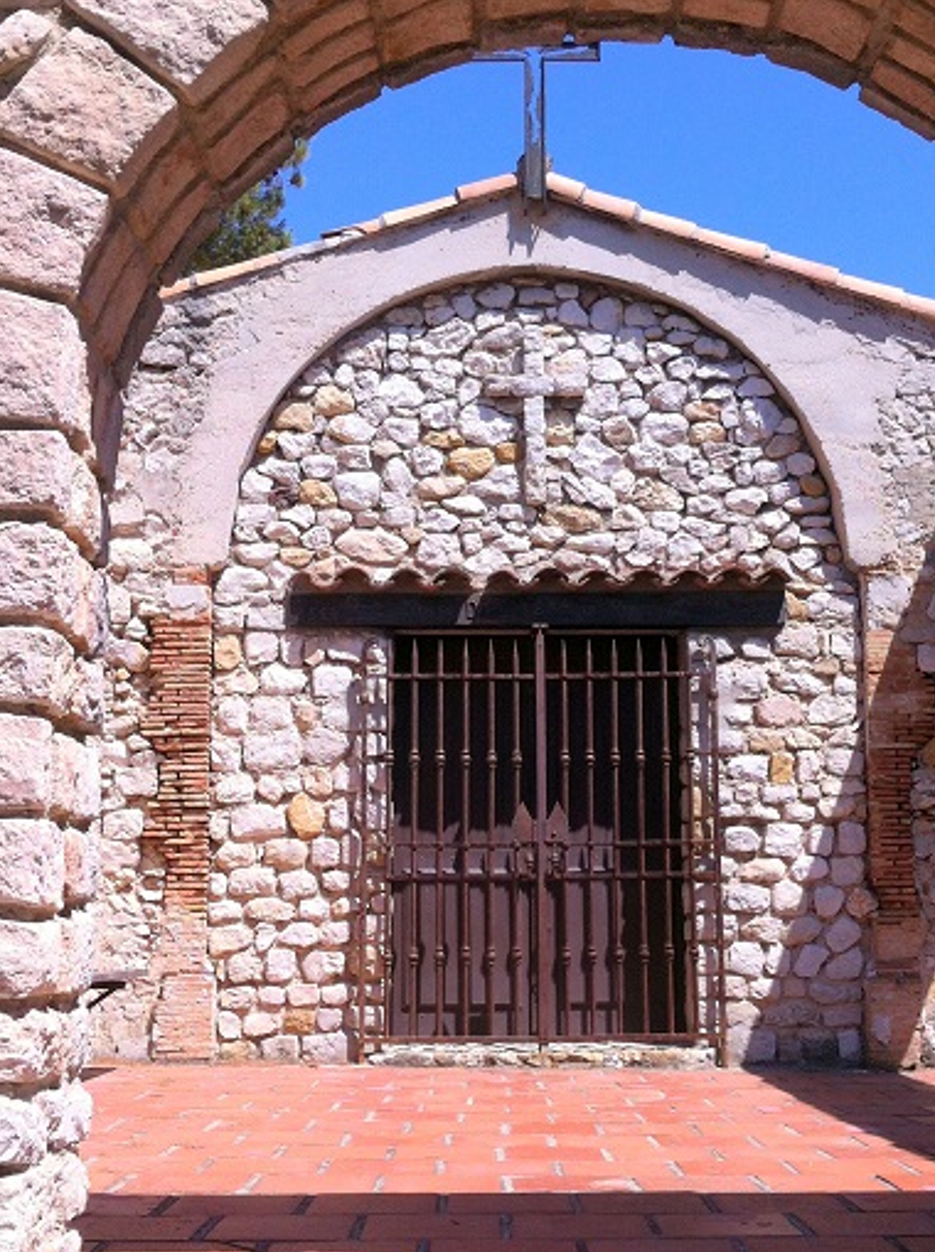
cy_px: 719
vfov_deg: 41.2
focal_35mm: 46
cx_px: 527
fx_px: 1662
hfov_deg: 31.4
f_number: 2.8
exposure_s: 1/1257
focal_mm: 3.85
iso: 80
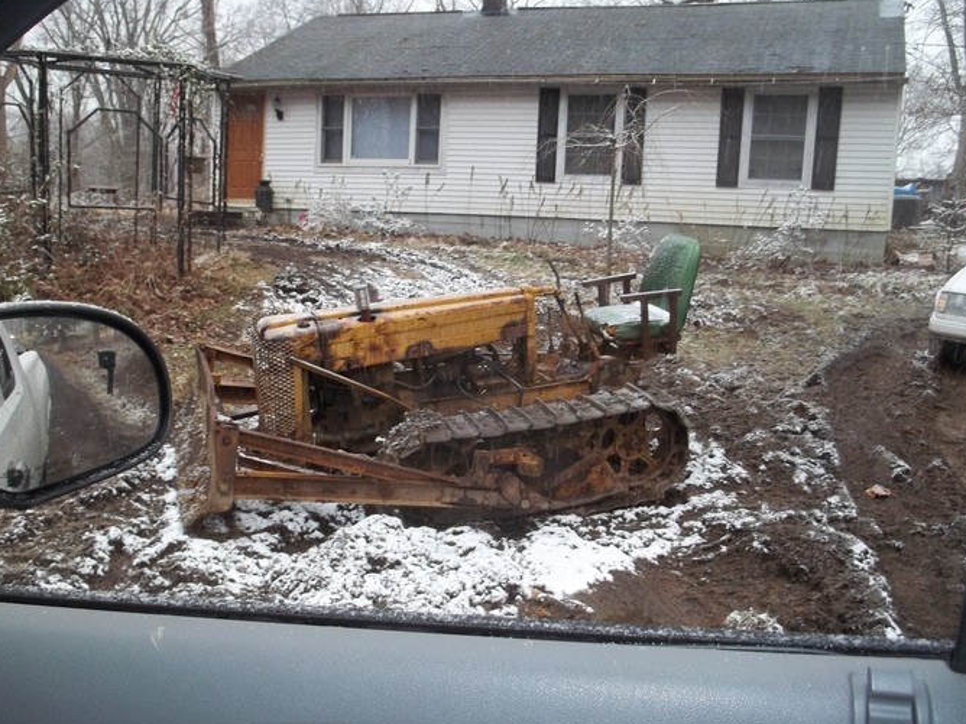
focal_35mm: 34
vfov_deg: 41.8
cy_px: 364
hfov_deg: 54.0
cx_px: 477
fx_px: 949
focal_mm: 5.9
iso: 160
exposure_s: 1/60
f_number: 3.3
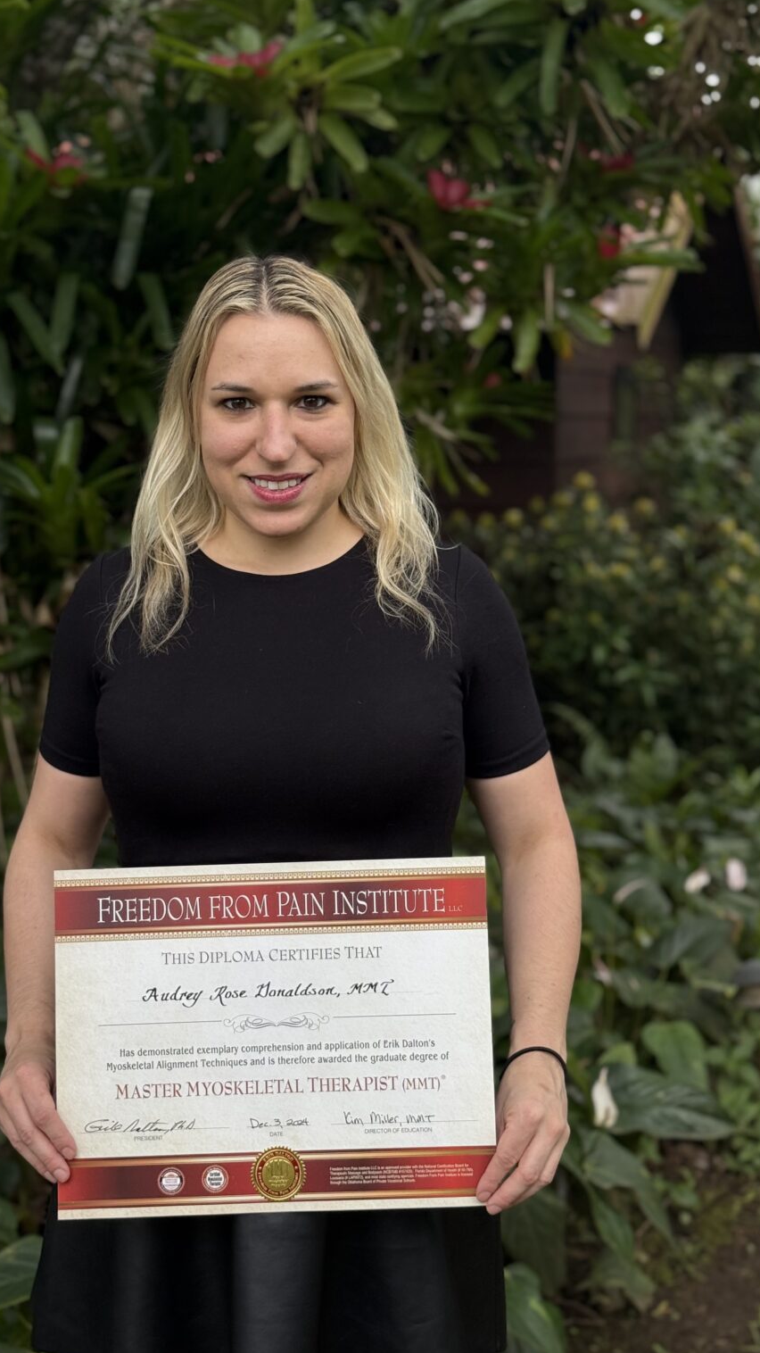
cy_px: 677
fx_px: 1900
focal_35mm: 53
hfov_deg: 22.6
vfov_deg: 39.2
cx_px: 374
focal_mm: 6.76
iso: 64
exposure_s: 1/1149
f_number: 1.78
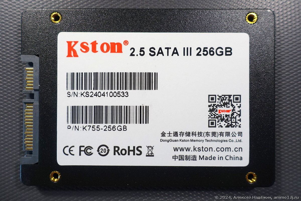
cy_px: 100
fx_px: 201
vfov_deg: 53.1
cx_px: 150
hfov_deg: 73.7
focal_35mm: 24
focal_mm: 8.8
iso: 125
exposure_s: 1/80
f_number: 2.8
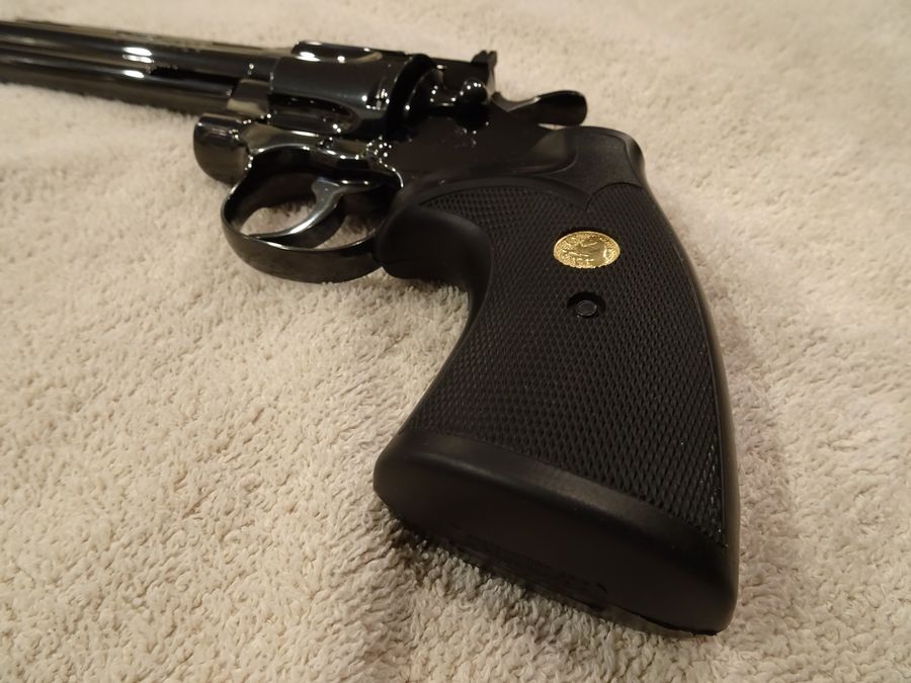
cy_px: 342
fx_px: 632
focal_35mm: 24
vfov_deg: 56.8
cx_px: 456
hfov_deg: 71.6
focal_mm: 4.1
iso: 640
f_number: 3.5
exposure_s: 1/30
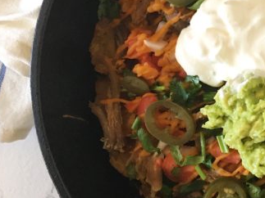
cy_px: 62
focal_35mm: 69
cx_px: 294
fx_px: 528
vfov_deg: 21.2
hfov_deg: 26.0
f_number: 2.2
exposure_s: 1/30
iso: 100
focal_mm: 4.15
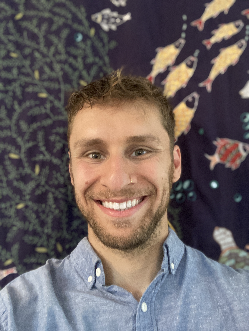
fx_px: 307
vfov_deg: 56.8
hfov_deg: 44.2
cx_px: 124
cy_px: 166
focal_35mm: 32
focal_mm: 2.87
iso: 640
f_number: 2.2
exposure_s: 1/20
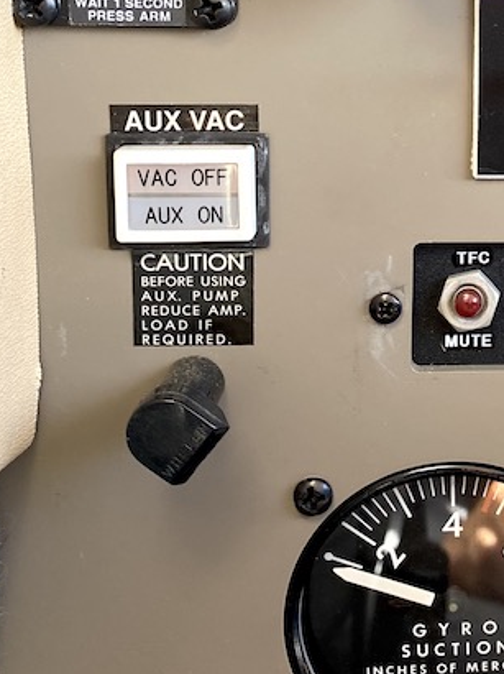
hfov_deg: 21.0
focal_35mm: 65
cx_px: 612
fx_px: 1263
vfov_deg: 28.8
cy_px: 87
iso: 64
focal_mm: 4.25
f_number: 1.8
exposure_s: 1/122
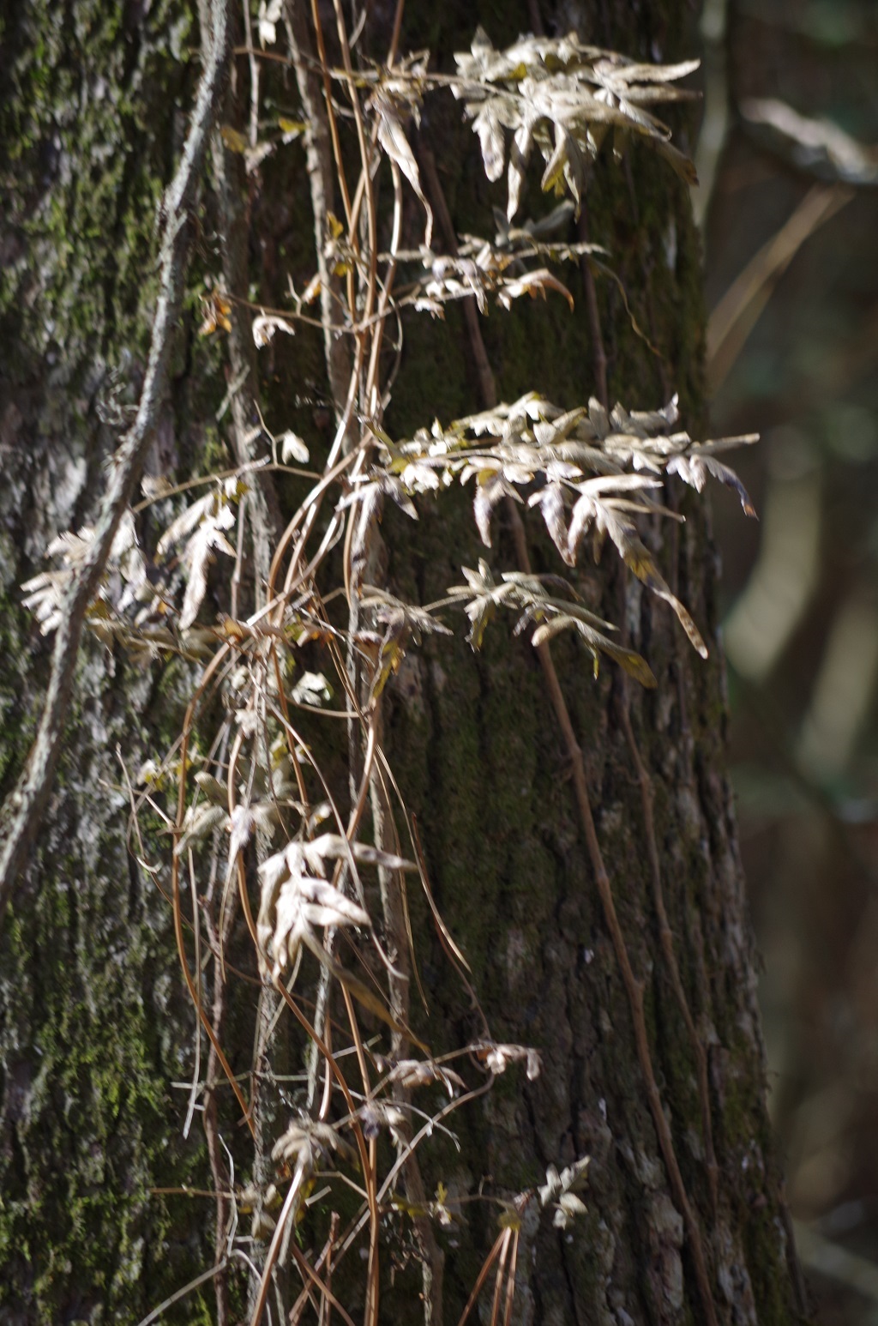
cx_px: 439
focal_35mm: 300
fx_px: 11024
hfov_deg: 4.6
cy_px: 663
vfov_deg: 6.9
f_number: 5.6
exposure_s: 1/250
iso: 200
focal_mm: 200
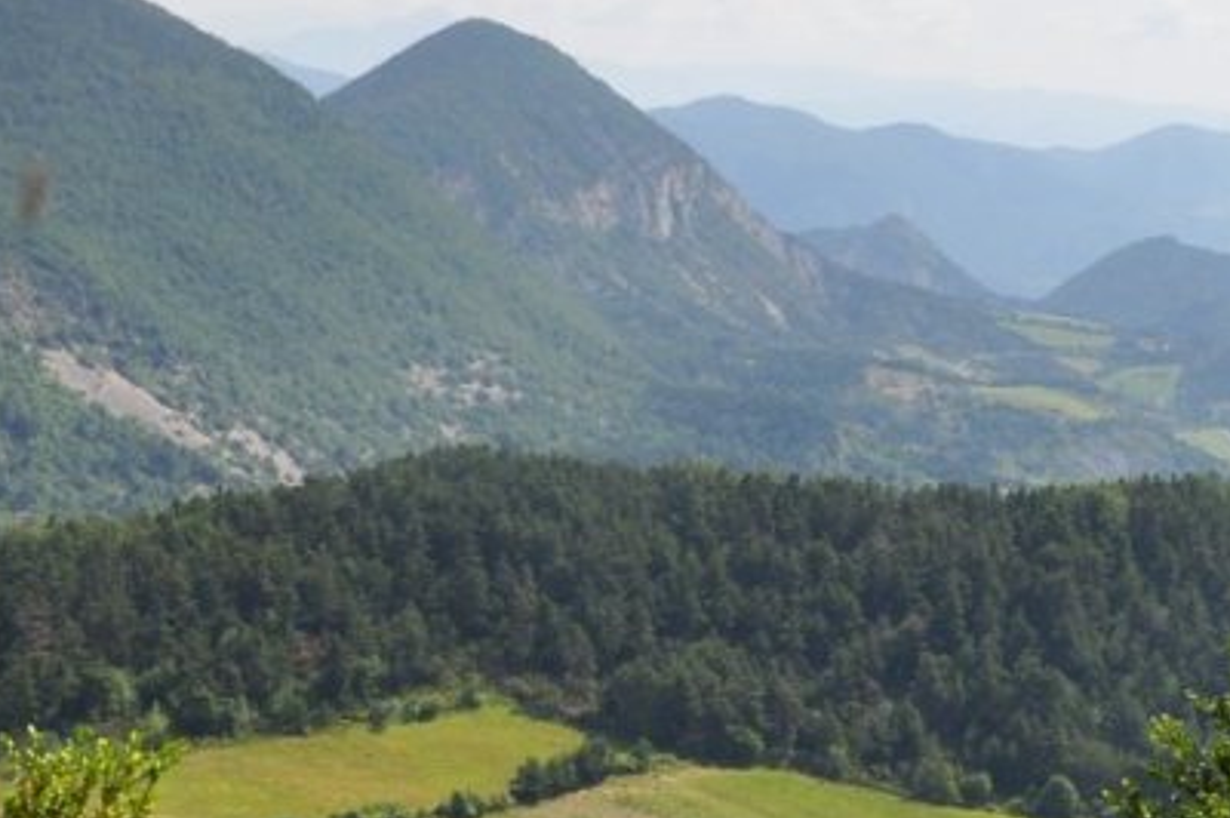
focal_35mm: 112
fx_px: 3840
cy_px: 232
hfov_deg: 16.7
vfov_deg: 12.1
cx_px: 1808
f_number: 11
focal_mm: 25
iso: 200
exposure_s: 1/400
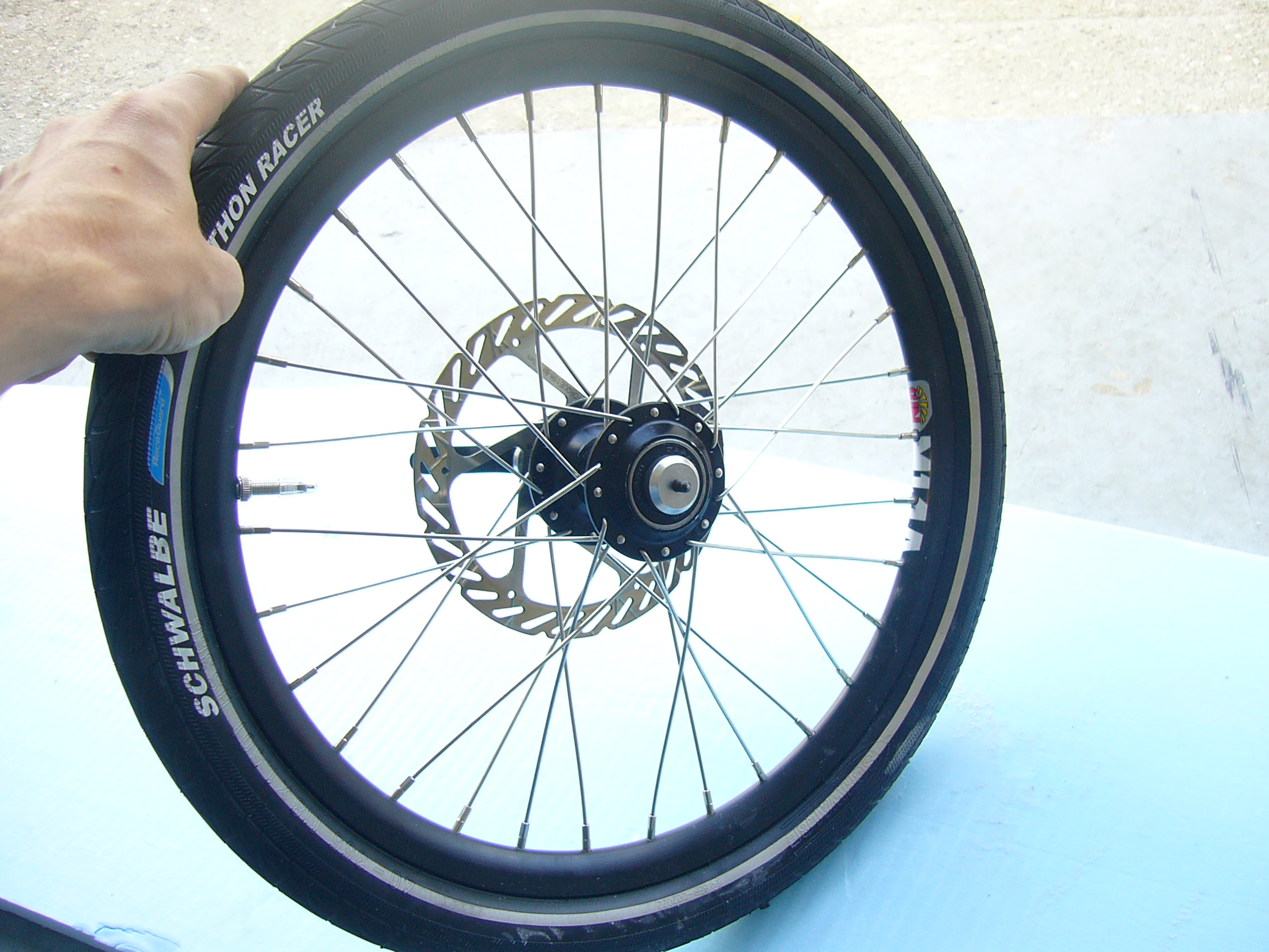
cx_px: 634
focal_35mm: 35
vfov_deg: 40.7
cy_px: 476
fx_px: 1283
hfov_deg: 52.6
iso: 50
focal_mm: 5.8
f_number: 2.8
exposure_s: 1/80
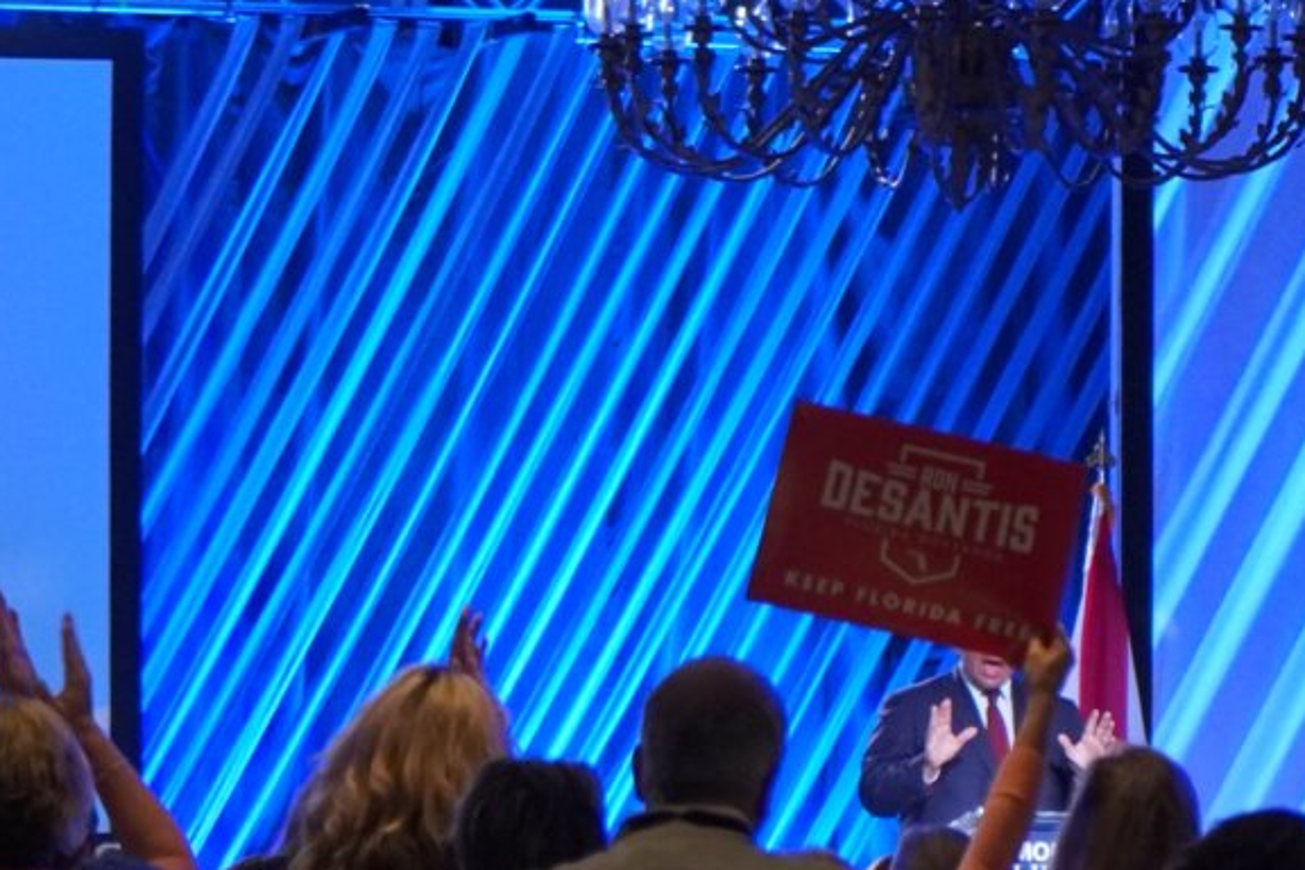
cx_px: 1033
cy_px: 546
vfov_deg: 7.0
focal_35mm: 197
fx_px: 7141
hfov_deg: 10.4
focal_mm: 70
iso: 2500
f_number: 4
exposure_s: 1/160
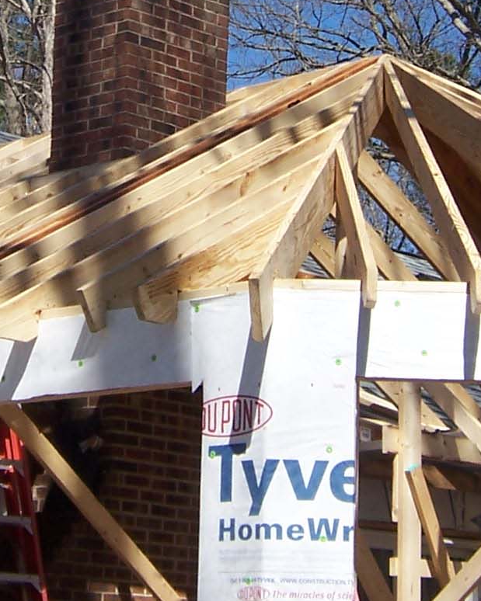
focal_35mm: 117
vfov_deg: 16.2
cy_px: 56
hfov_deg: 13.1
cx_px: 93
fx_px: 2082
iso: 80
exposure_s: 1/500
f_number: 4.5
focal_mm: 6.2
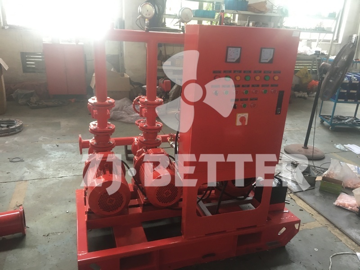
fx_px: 302
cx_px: 180
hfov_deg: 61.7
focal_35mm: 29
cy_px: 135
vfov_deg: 48.2
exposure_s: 1/33
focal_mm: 4.15
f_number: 2.2
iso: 125
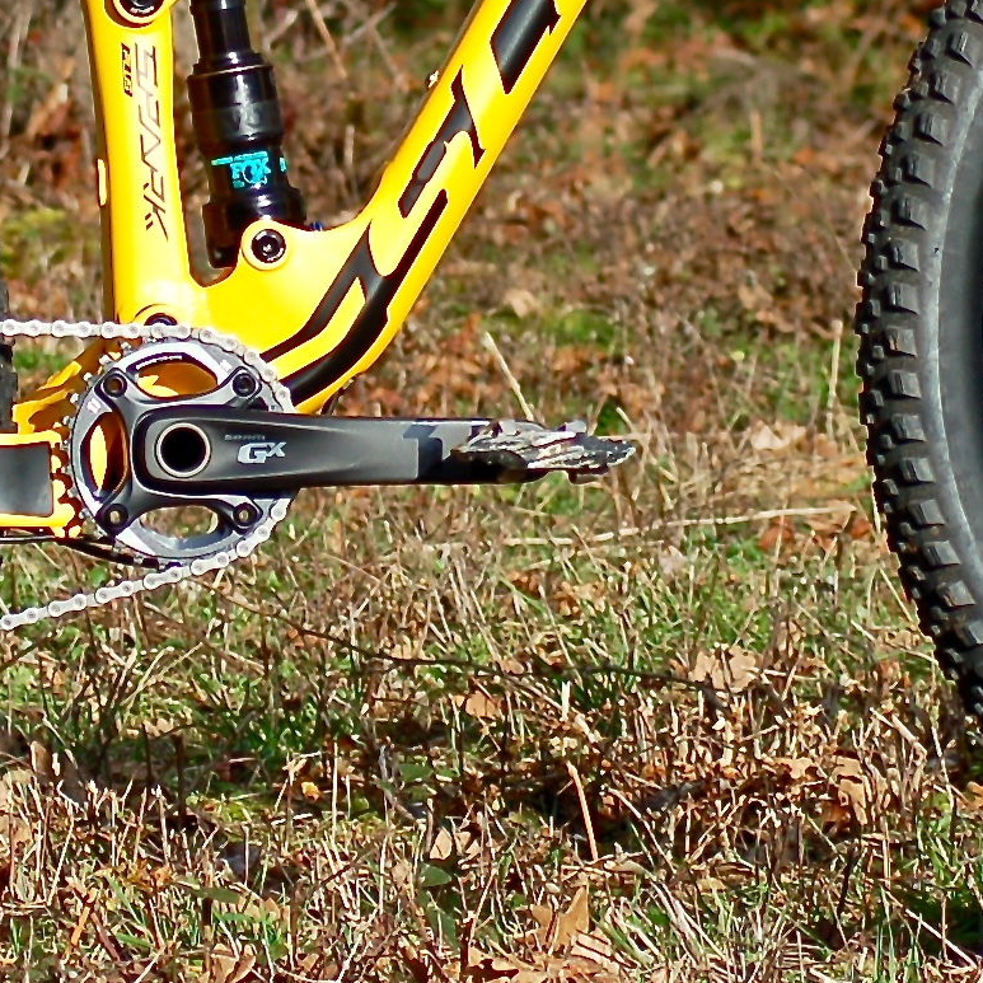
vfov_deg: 5.0
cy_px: -25
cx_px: 370
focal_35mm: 347
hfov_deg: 5.0
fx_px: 11148
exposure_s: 1/640
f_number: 6.3
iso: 200
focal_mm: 70
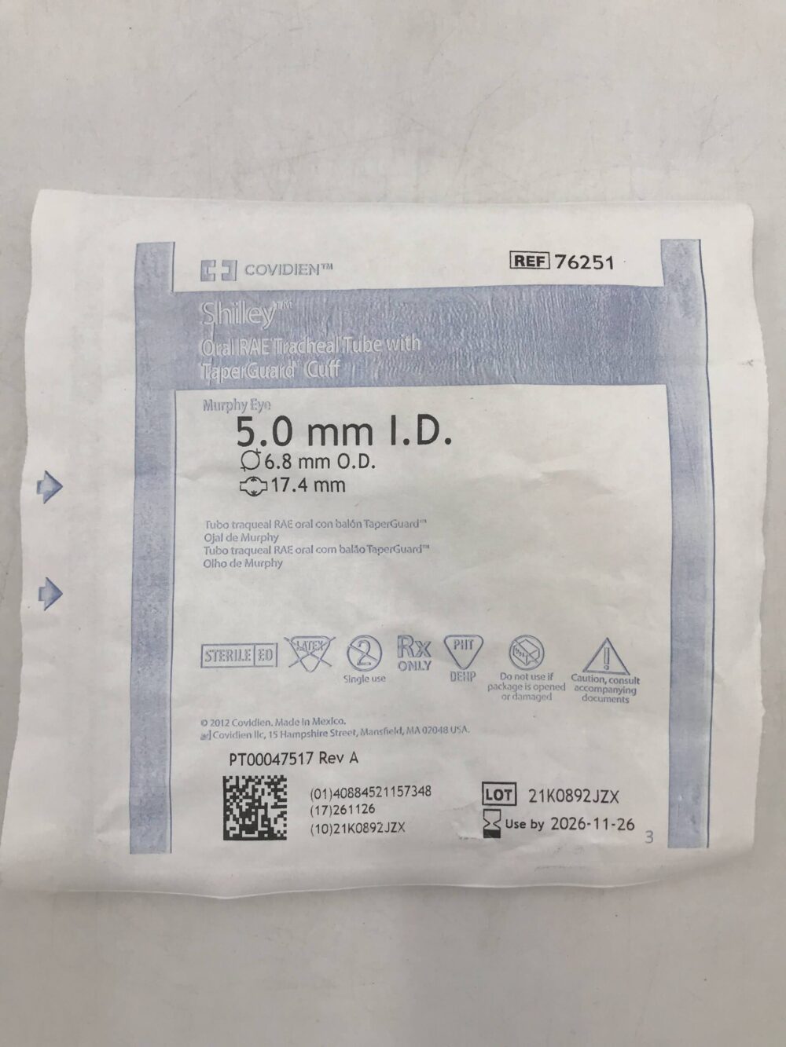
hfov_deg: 49.8
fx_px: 848
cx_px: 393
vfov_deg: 63.4
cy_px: 524
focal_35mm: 28
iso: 20
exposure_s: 1/364
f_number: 1.8
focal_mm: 3.99
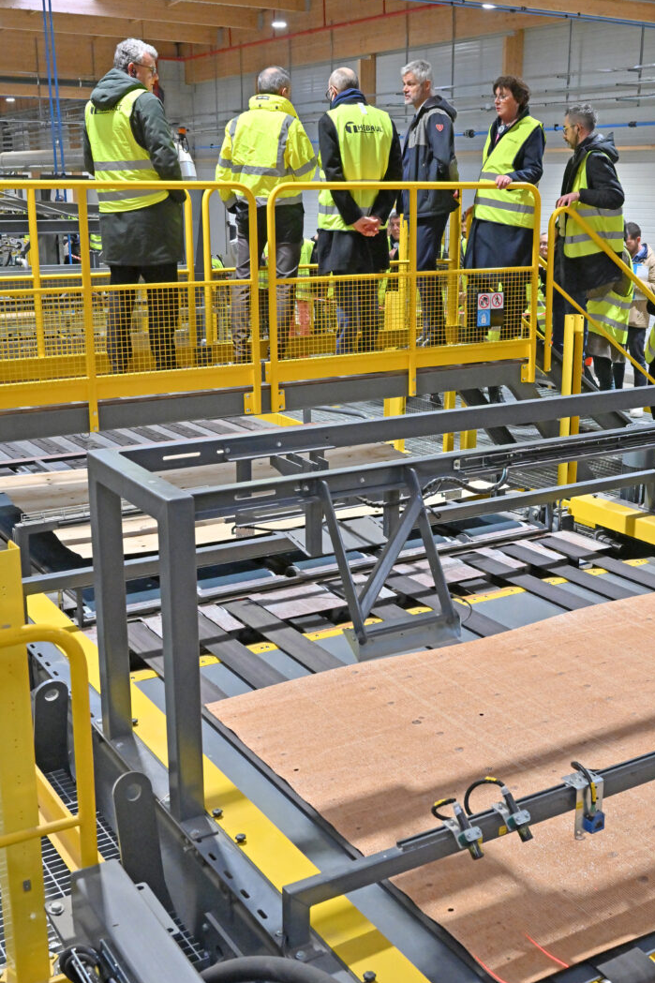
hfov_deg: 32.1
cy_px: 490
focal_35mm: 42
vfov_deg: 46.7
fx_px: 1139
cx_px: 360
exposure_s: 1/200
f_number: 6.3
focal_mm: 28.5
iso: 1600
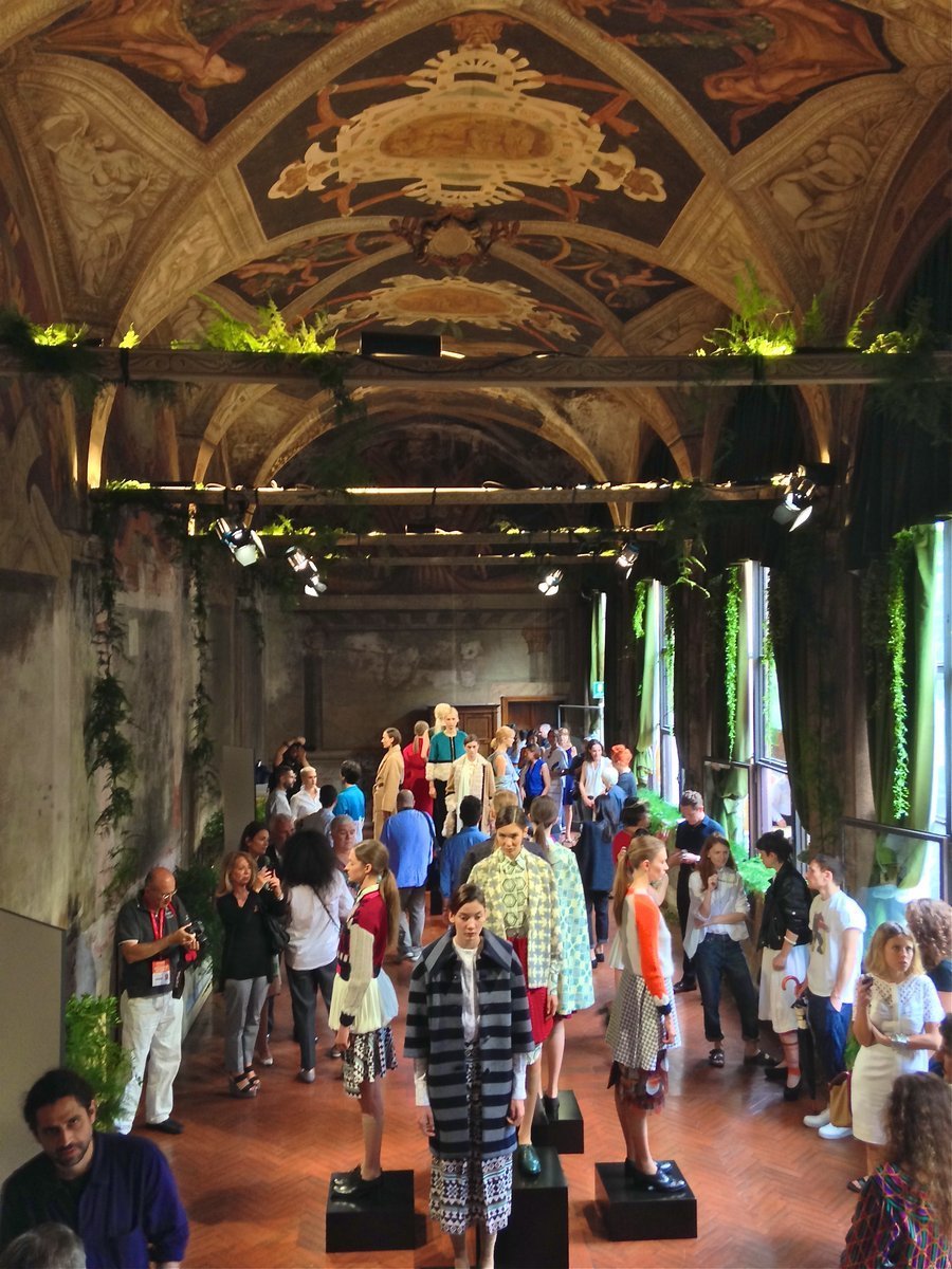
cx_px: 476
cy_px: 634
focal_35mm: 33
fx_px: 1210
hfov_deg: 42.9
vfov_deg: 55.4
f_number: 2.4
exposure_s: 1/20
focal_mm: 4.12
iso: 160
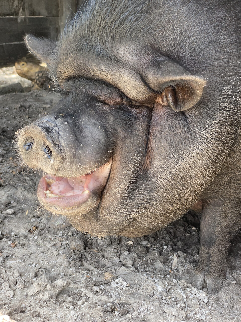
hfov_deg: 28.0
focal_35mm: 52
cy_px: 161
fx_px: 483
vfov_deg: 36.8
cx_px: 120
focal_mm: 6
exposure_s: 1/121
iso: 50
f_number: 2
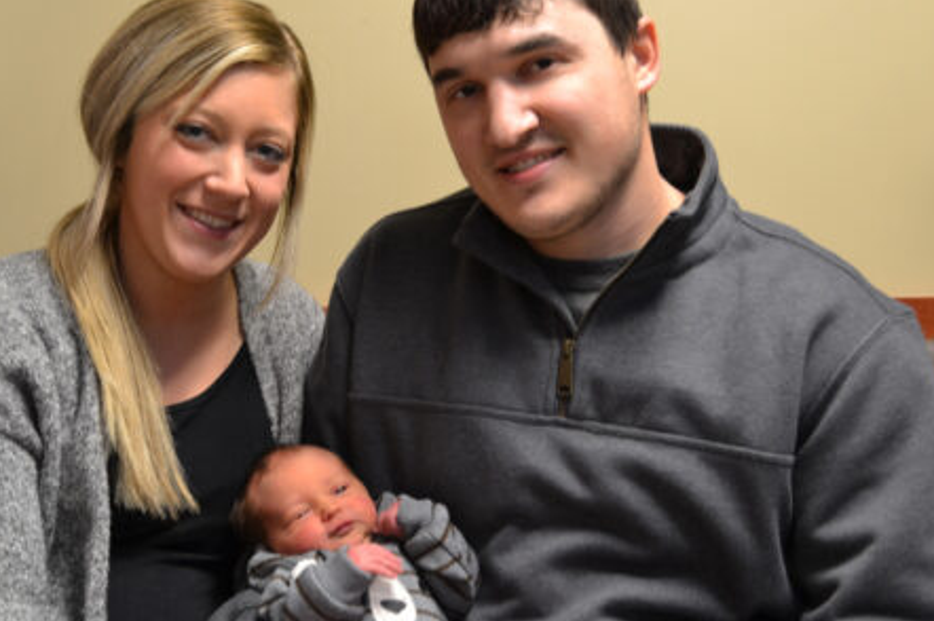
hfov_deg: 37.4
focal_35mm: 53
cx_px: 389
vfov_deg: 25.5
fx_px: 1374
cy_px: 283
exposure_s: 1/15
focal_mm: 26
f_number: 4.2
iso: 800
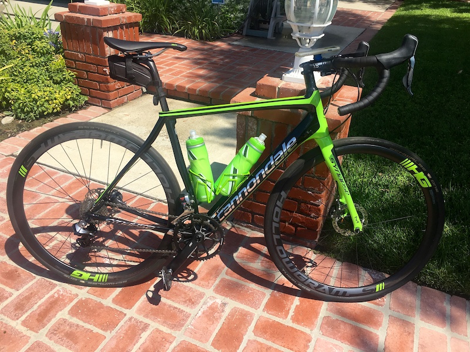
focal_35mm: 29
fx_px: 394
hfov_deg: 61.7
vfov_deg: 48.2
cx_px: 235
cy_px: 176
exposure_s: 1/1374
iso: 25
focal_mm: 4.15
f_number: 2.2
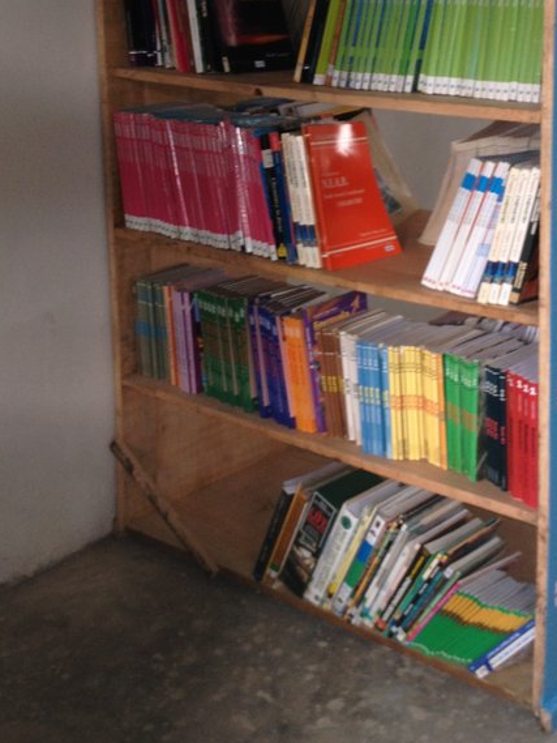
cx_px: 322
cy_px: 218
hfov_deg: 23.3
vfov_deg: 30.4
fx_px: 1351
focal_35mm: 63
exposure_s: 1/27
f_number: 2.4
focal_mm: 4.28
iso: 50
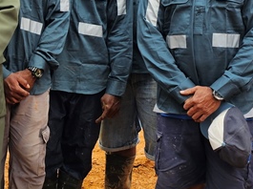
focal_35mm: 89
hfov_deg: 21.2
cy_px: 59
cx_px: -9
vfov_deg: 16.5
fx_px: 650
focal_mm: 6.3
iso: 12
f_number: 1.7
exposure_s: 1/180
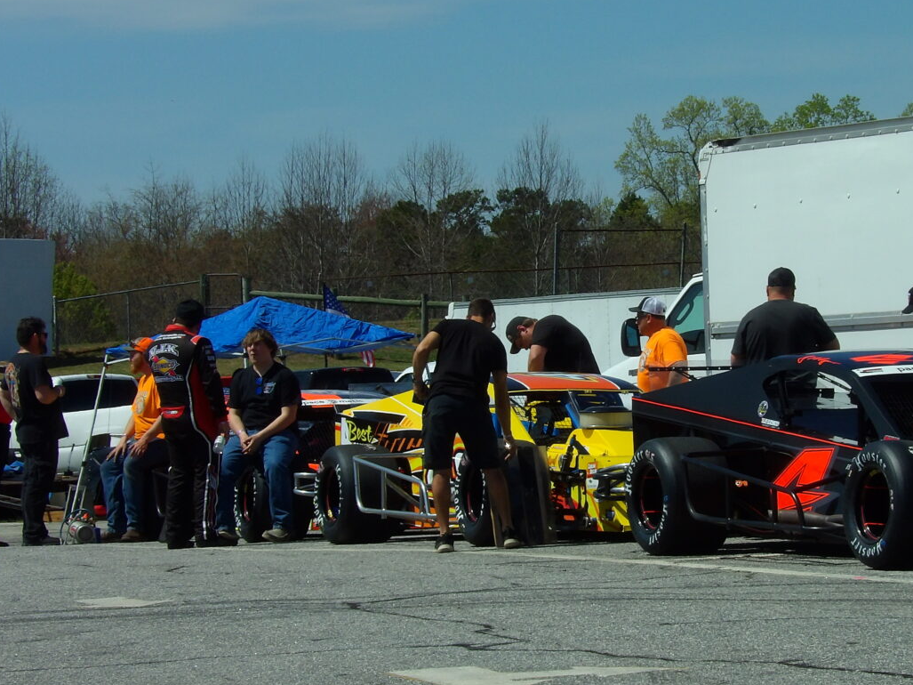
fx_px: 4773
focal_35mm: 181
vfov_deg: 8.2
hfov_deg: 10.9
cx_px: 632
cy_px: 359
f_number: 7.3
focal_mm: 21.7
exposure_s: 1/500
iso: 100
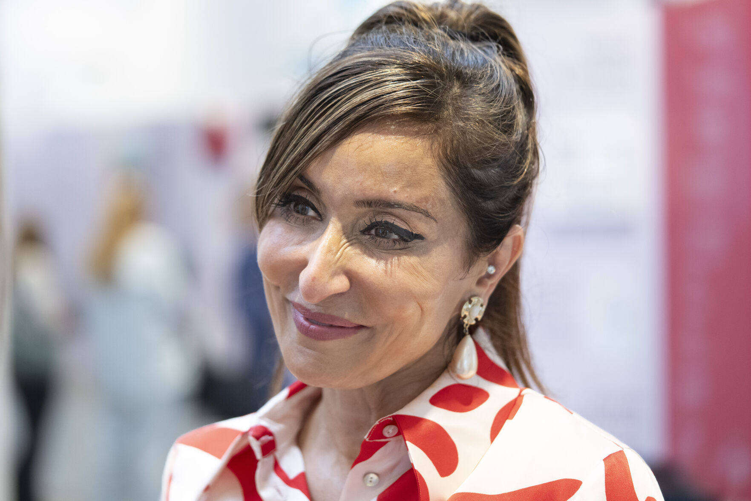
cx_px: 376
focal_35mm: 90
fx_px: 1877
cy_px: 250
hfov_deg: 22.6
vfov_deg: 15.2
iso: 2500
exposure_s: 1/100
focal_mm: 90
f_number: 2.8
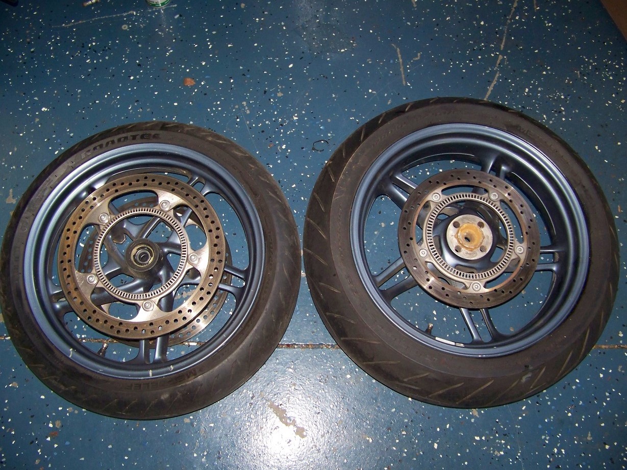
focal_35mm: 36
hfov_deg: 51.4
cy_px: 235
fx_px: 652
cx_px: 314
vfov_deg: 39.6
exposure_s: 1/30
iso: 200
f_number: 2.8
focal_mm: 5.85
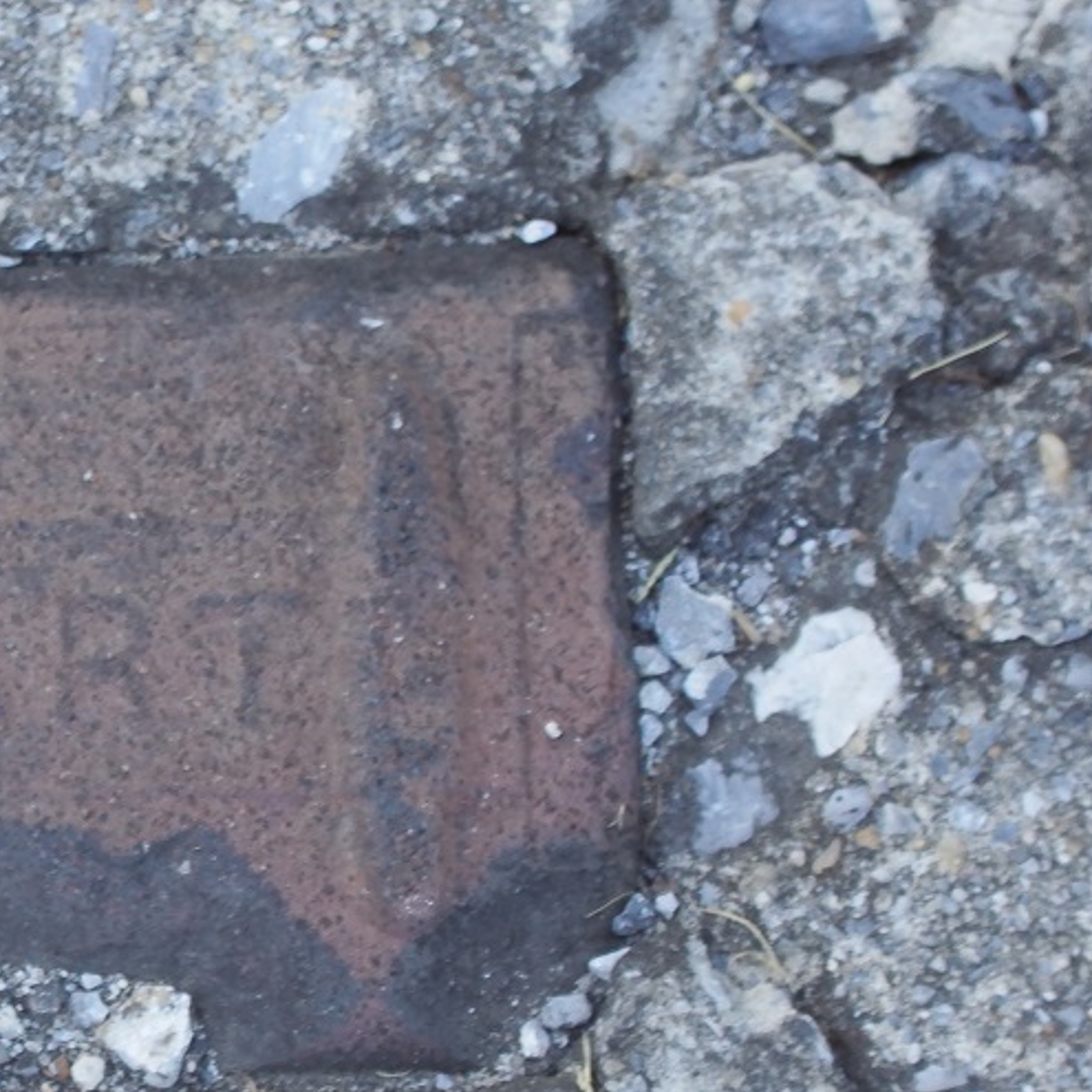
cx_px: -260
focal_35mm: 185
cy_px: 686
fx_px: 6603
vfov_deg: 9.5
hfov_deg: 9.3
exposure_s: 1/80
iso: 200
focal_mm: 40
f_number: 5.6
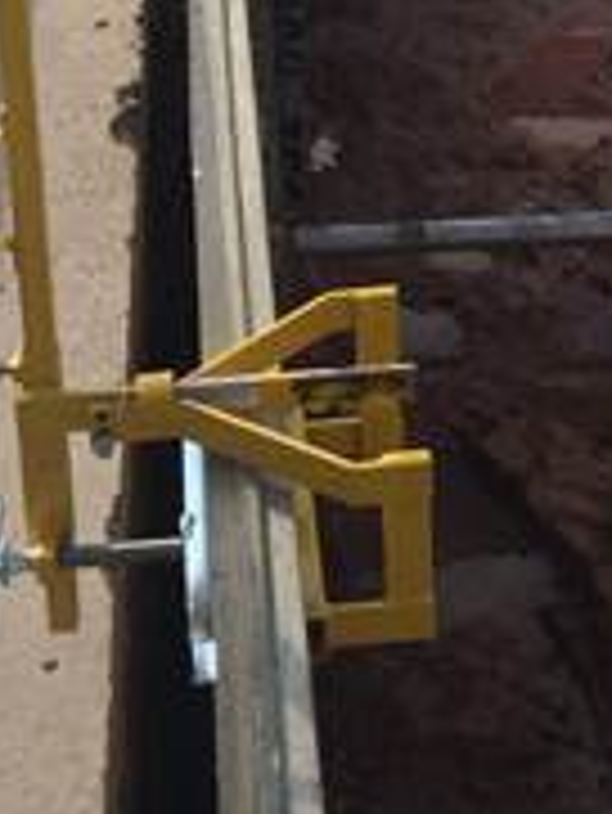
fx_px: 1954
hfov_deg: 17.8
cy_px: -252
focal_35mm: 83
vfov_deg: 21.3
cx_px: 290
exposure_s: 1/2160
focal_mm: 4.12
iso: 40
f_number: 2.2
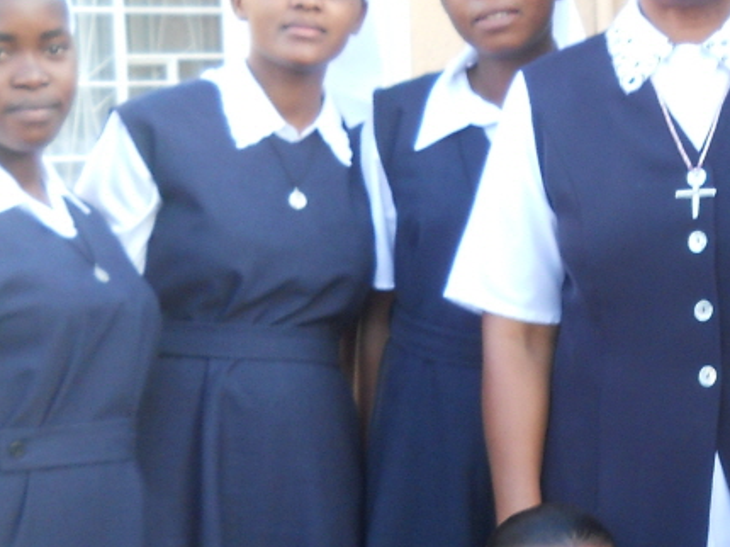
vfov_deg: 14.1
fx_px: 2213
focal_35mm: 105
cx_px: 713
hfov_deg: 18.3
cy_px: 378
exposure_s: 1/30
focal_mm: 6.72
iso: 125
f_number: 3.1
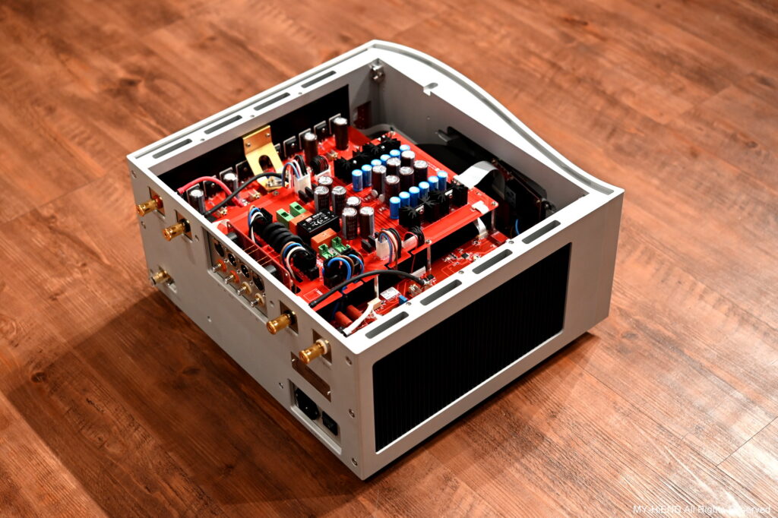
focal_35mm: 60
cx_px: 389
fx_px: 1296
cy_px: 259
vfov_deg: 22.6
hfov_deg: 33.4
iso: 2000
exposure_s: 1/60
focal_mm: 60
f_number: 4
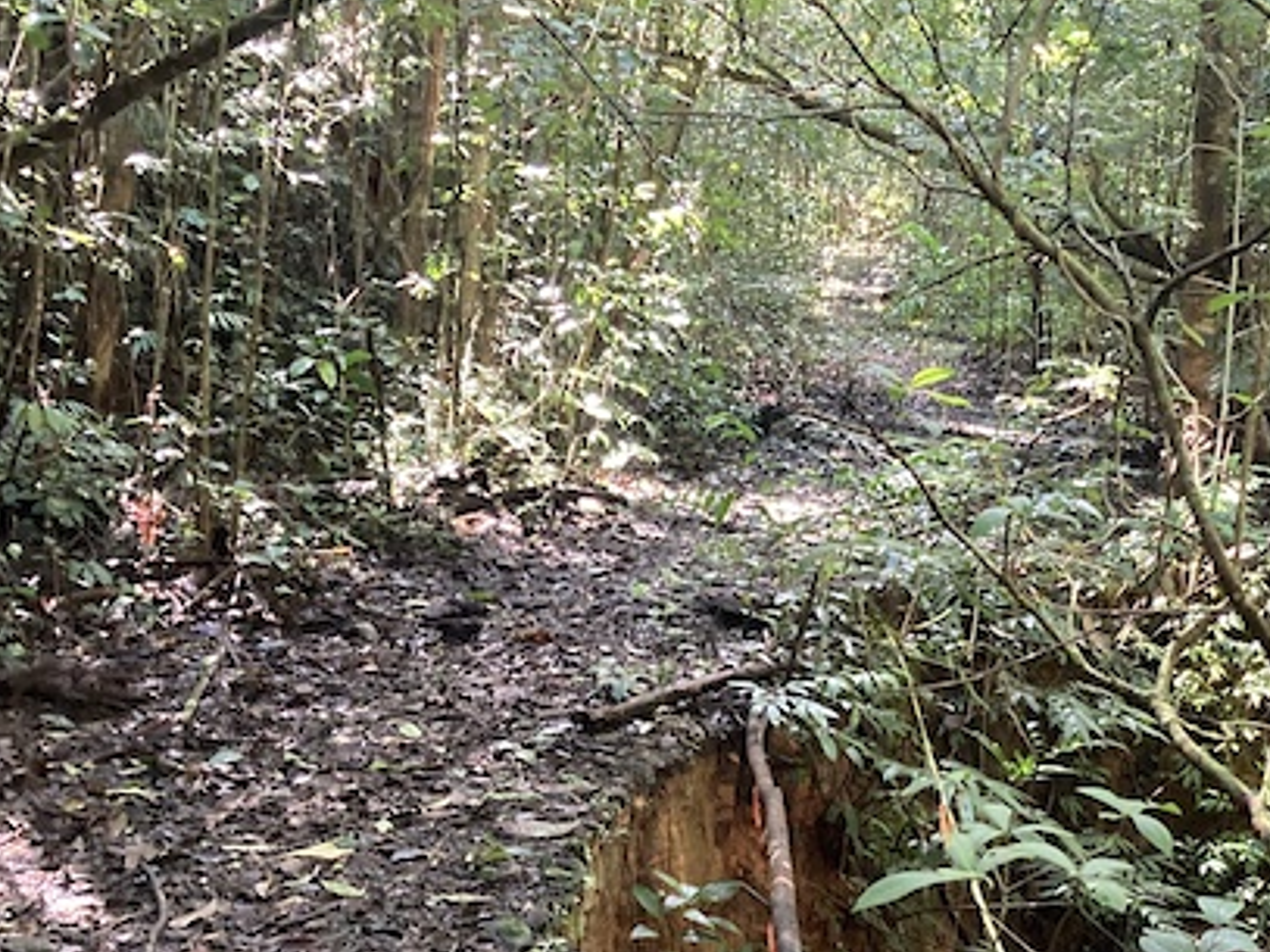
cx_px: 833
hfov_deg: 34.7
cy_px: 893
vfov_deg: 25.5
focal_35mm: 55
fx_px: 2017
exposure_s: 1/30
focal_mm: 3.99
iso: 500
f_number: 1.8
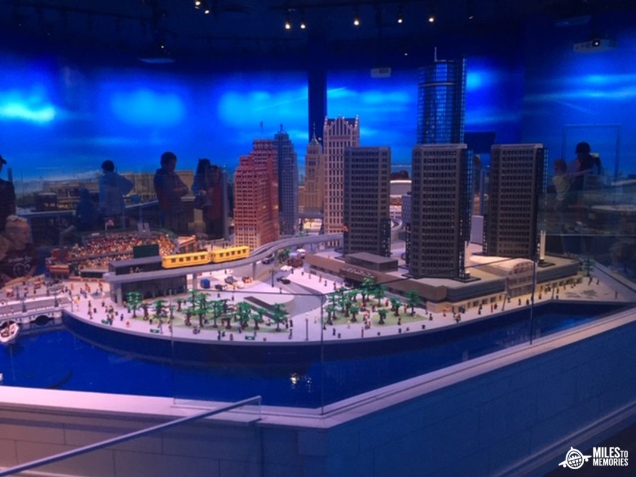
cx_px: 318
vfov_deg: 48.2
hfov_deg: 61.7
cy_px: 238
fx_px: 533
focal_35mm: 29
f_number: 2.2
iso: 100
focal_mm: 4.15
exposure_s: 1/30
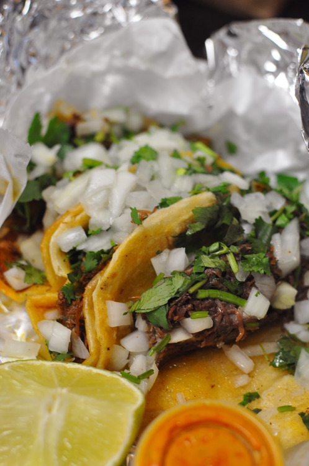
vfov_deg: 37.9
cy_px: 233
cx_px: 154
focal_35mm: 52
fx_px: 678
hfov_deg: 25.7
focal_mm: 35
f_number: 4
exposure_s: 1/60
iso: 640
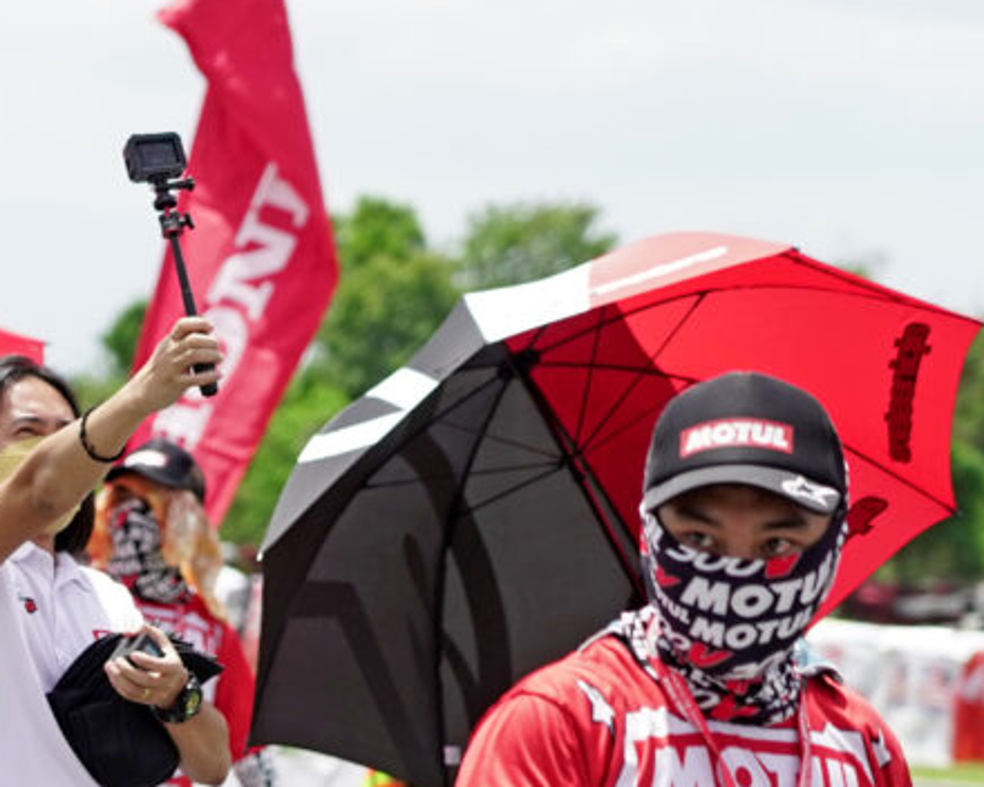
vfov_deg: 5.4
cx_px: 56
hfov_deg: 6.8
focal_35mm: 285
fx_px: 8300
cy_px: 758
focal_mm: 87
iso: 400
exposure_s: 1/2500
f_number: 4
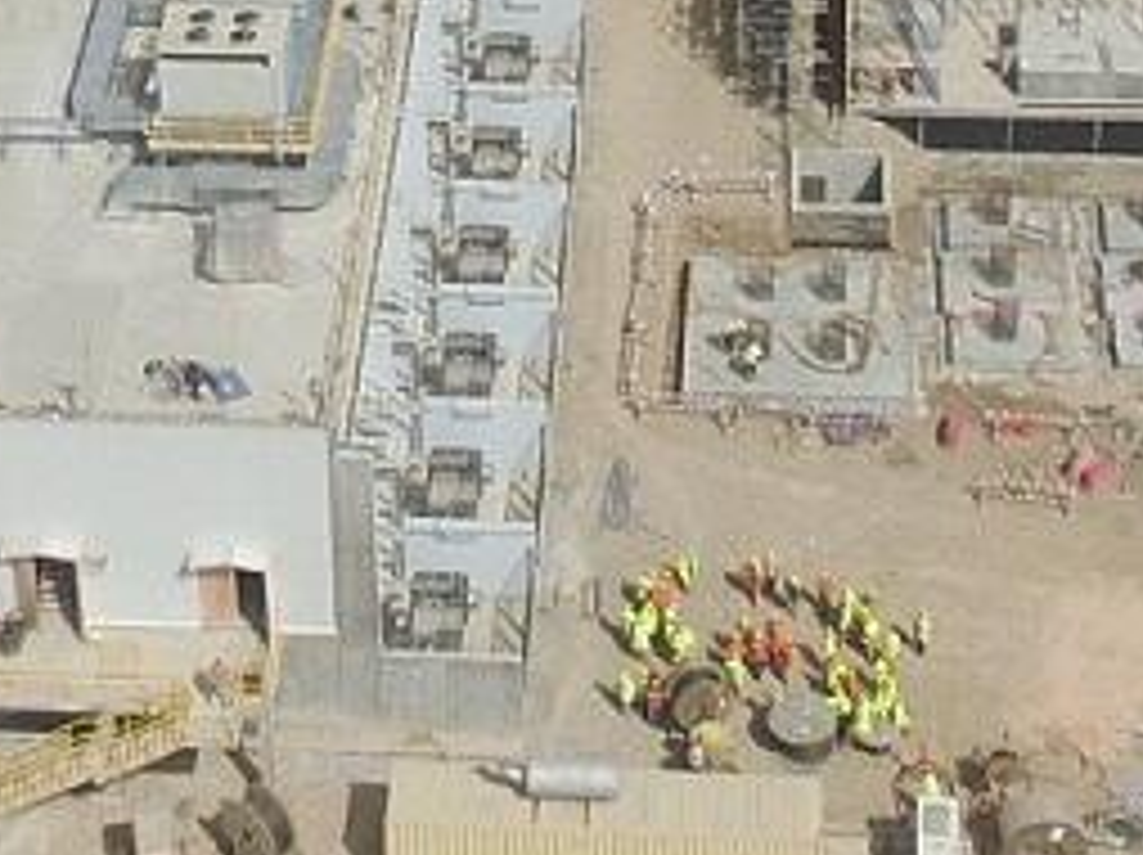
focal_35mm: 126
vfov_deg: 11.4
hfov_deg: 15.6
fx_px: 4157
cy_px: -292
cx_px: 360
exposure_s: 1/1366
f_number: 2.8
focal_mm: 3.61
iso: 100
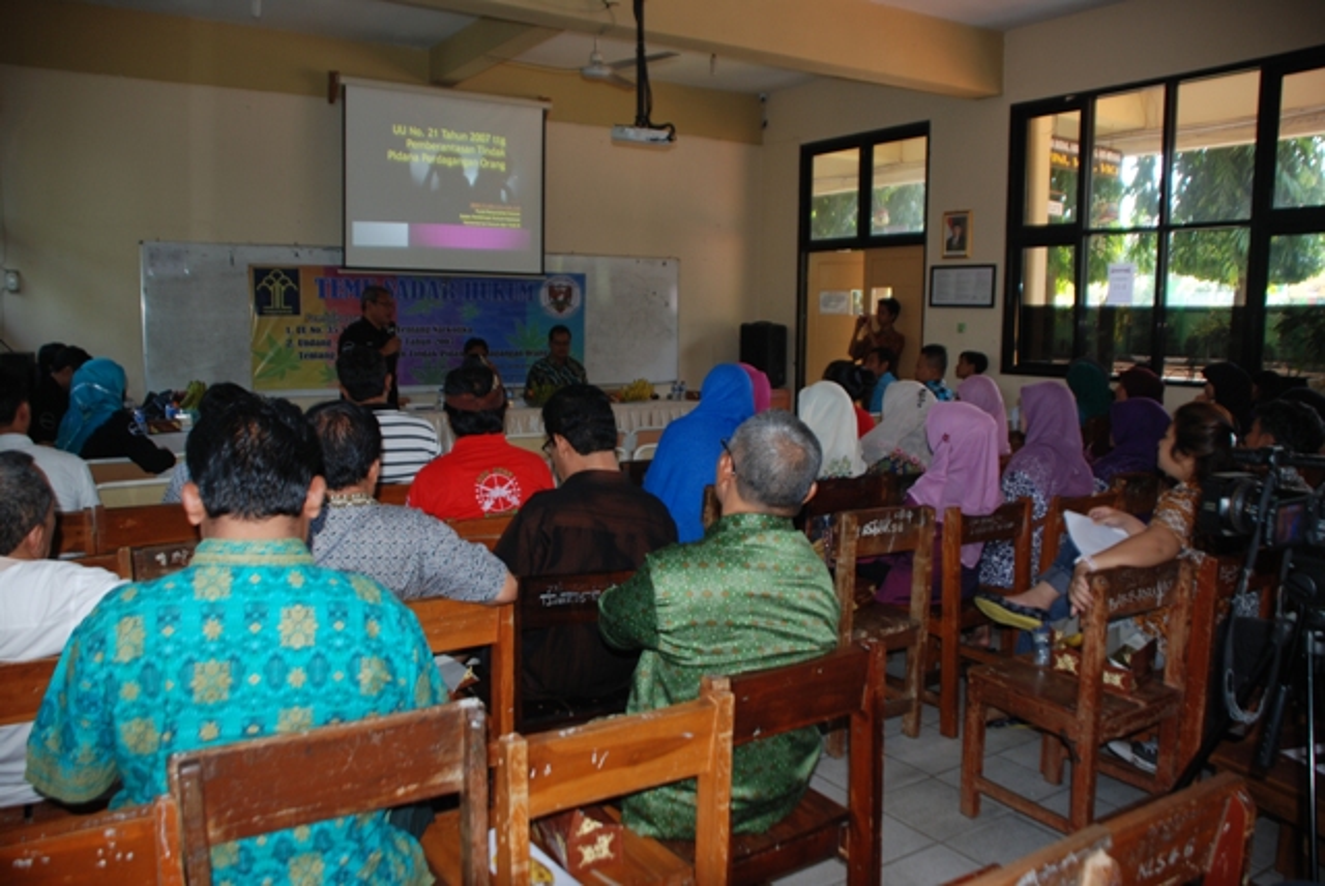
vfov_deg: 48.0
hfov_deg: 67.3
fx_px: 995
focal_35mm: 27
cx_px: 662
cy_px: 443
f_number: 3.5
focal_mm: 18
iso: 200
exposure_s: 1/60
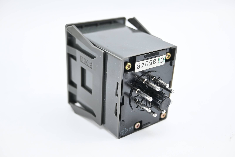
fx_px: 269
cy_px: 78
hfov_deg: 47.2
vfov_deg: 32.4
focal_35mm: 41
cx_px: 118
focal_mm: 27.5
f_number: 4.5
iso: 110
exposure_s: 1/40
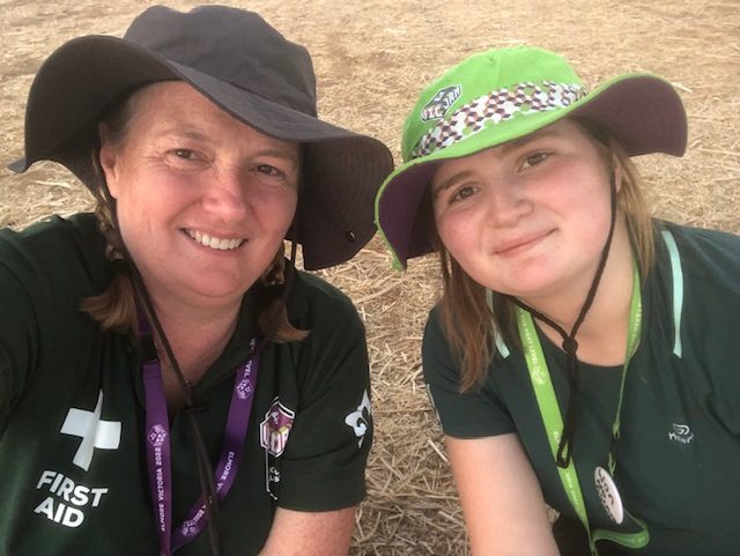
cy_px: 278
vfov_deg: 44.2
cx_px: 370
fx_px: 685
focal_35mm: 32
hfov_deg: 56.8
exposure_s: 1/99
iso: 100
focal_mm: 2.87
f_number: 2.2
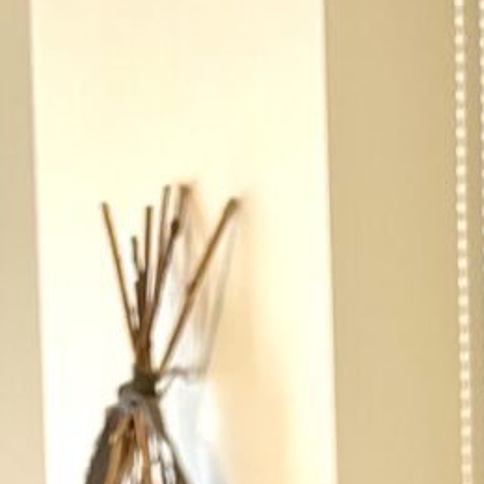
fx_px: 2863
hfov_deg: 9.3
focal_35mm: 181
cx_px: 786
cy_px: 1867
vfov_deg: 7.3
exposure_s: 1/120
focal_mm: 4.2
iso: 80
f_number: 1.6
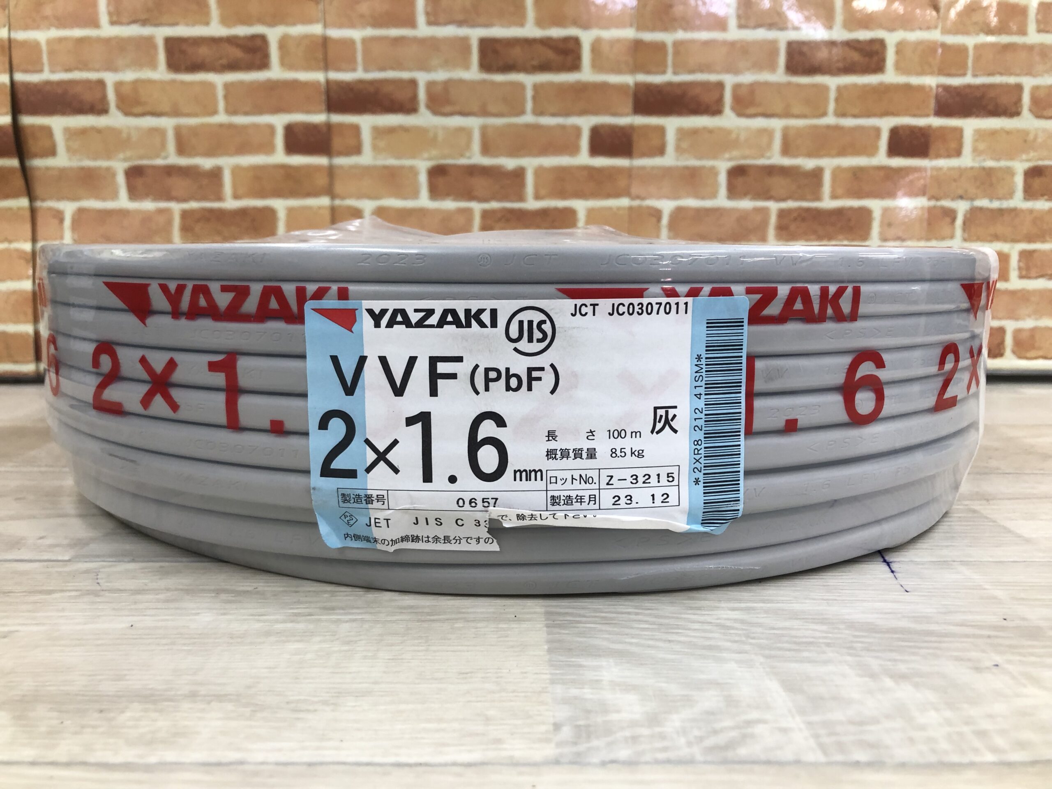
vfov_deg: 49.7
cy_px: 394
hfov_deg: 63.4
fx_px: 851
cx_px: 526
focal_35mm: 28
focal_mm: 3.99
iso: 32
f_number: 1.8
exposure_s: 1/33
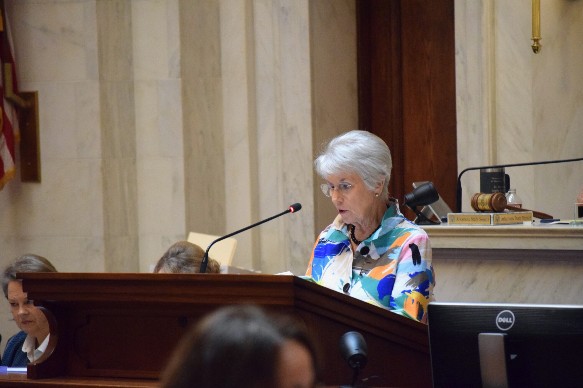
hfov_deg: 11.2
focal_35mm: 183
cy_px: 194
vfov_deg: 7.5
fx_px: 2963
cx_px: 292
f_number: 4.8
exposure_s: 1/125
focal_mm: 122
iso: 4000
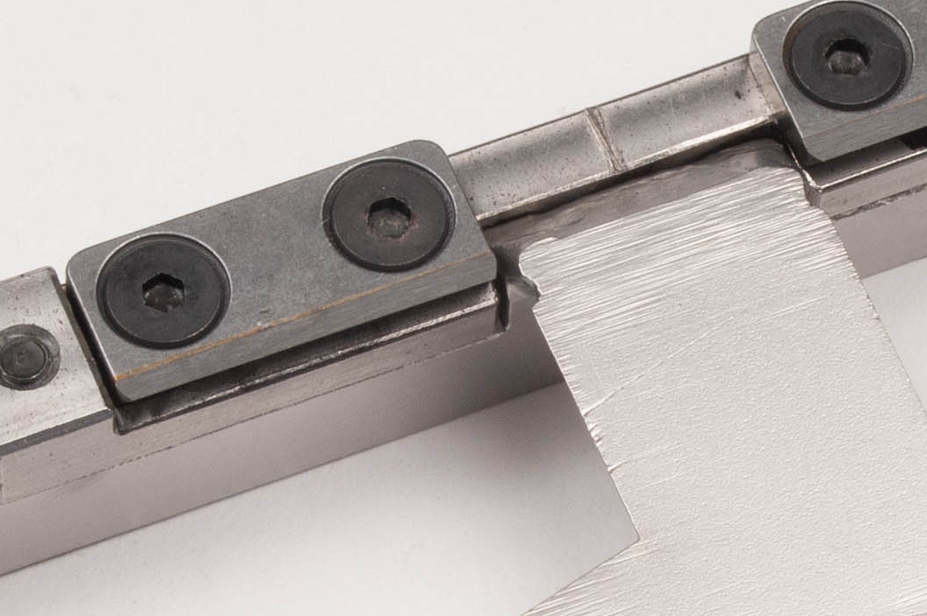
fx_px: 6560
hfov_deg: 8.1
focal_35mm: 255
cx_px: 617
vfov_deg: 5.4
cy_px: 493
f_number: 18
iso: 200
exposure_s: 1/80
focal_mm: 42
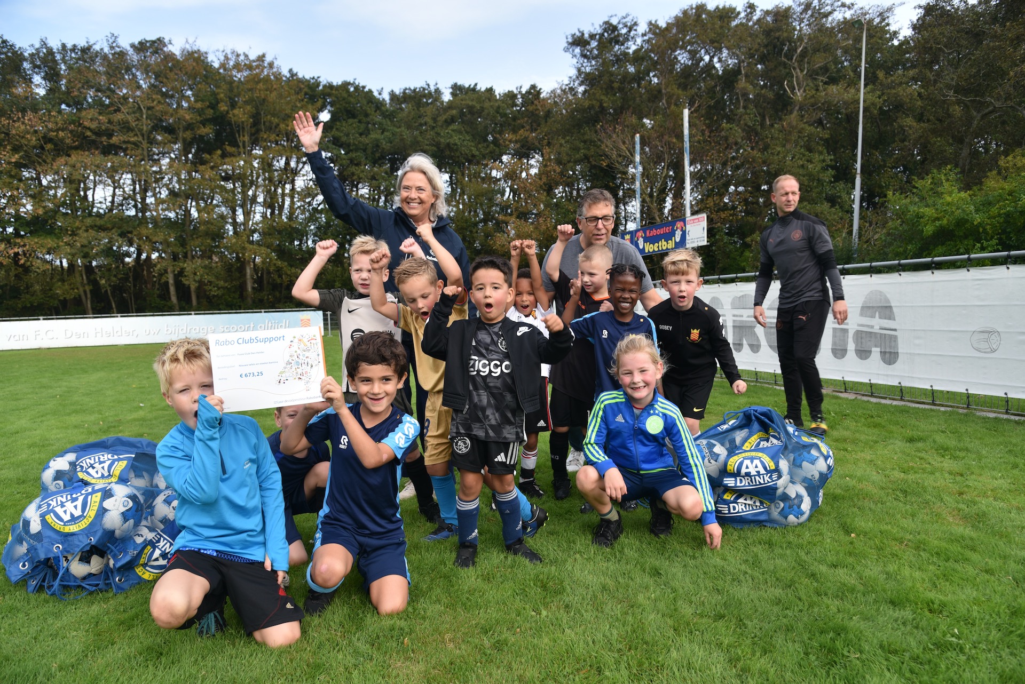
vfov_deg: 53.2
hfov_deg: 73.7
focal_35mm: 24
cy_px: 342
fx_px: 684
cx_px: 512
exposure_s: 1/200
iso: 200
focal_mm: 24
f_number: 7.1
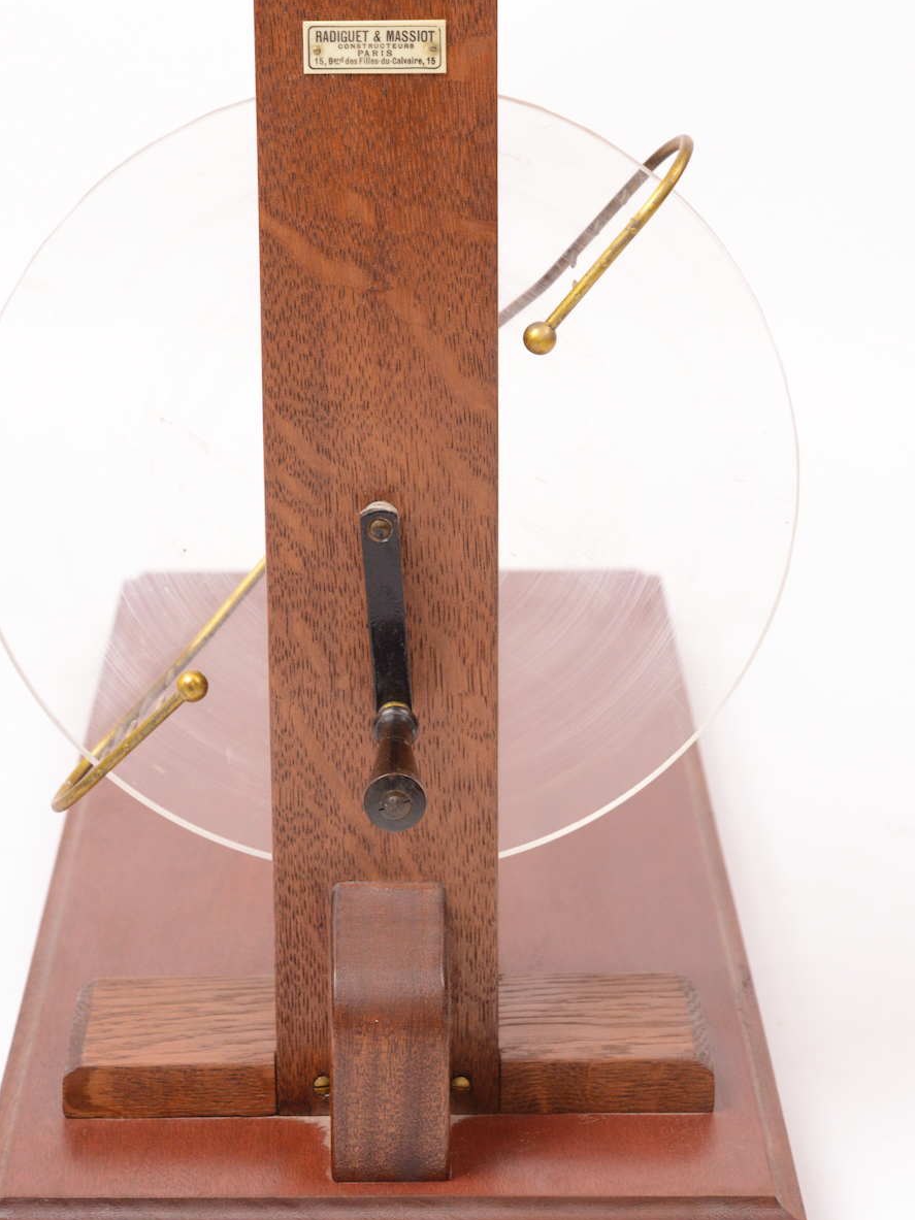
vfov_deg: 20.6
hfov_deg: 15.6
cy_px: 391
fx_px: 3349
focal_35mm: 95
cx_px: 389
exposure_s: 1/125
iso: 2500
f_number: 8
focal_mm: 60
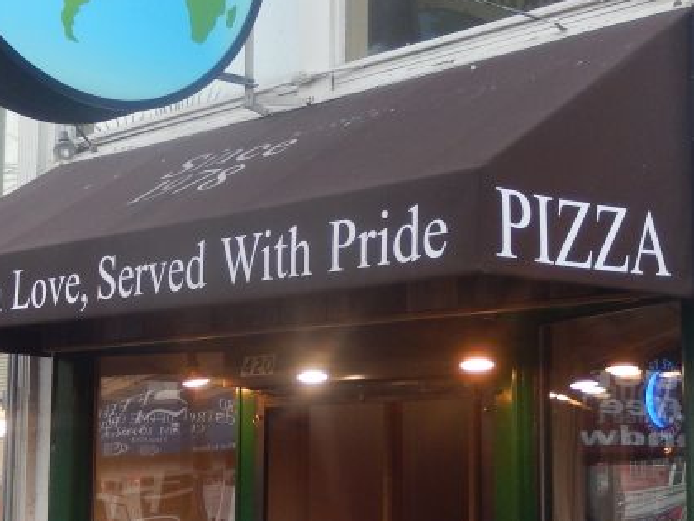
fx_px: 1564
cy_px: 255
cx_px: 207
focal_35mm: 78
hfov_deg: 24.8
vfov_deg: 18.9
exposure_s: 1/30
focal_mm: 5.7
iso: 160
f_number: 3.8
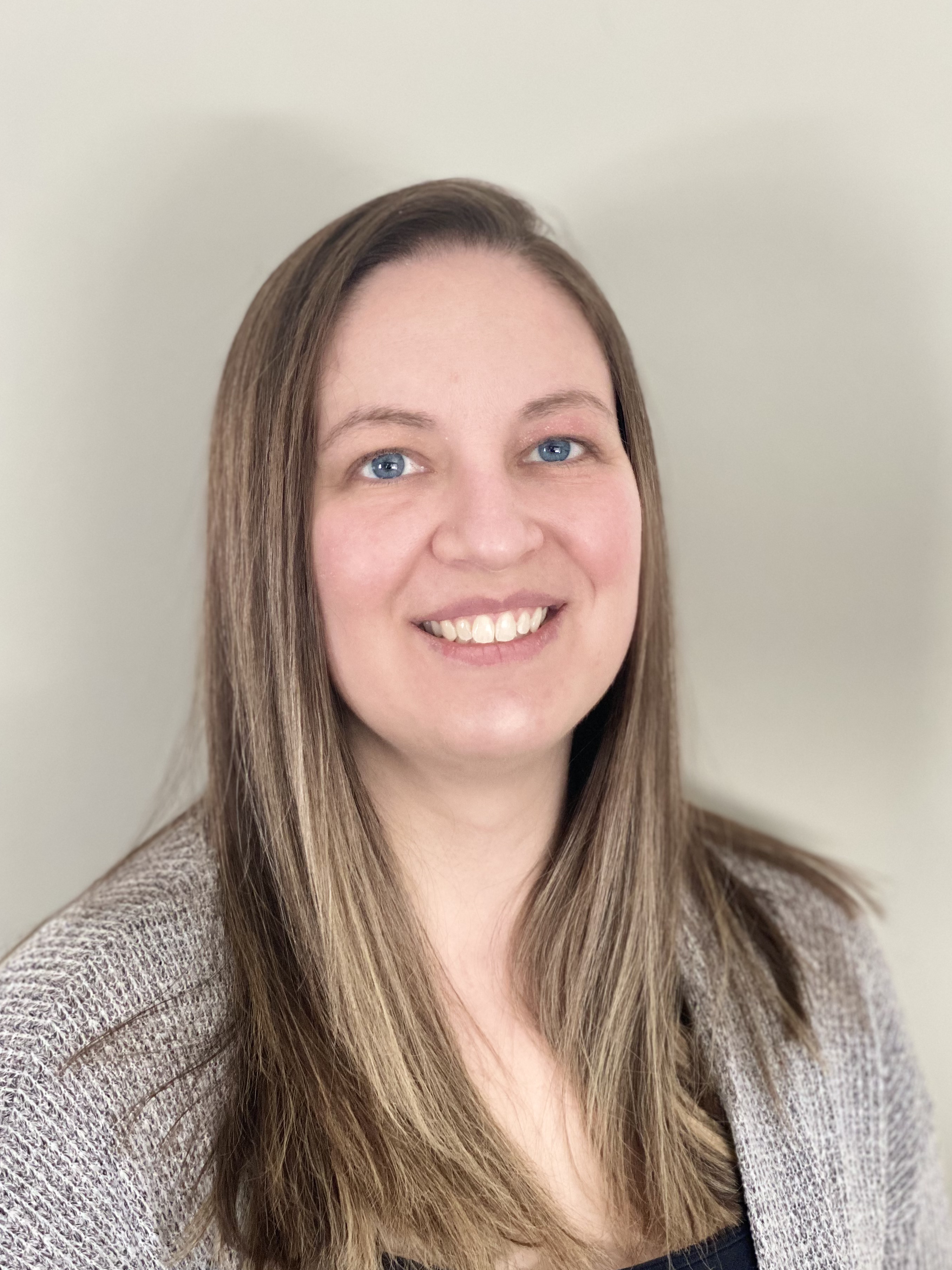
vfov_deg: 33.2
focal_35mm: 58
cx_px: 503
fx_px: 2127
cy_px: 676
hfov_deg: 25.2
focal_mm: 6
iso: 200
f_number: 2
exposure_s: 1/120
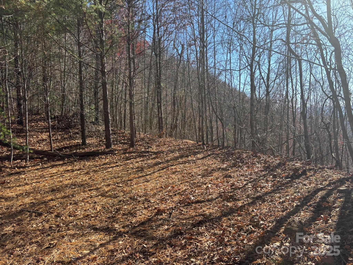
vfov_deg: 53.1
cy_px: 132
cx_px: 176
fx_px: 265
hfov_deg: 67.3
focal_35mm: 26
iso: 50
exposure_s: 1/1263
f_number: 1.6
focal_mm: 5.96
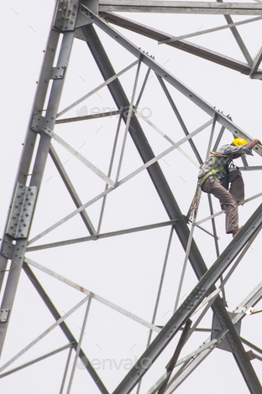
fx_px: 6208
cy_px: 106
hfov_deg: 2.4
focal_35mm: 567
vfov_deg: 3.6
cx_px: 238
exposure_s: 1/500
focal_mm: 200
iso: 200
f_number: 8
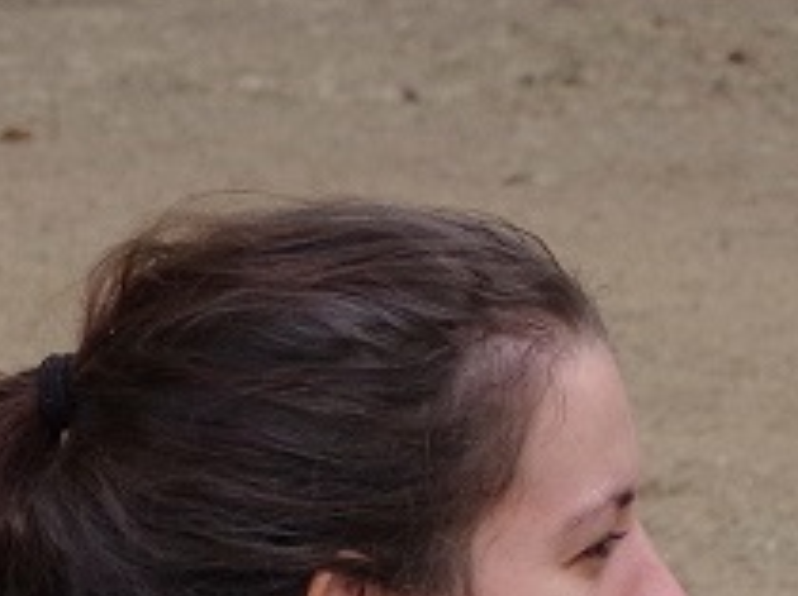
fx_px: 16625
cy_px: 1492
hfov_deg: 2.7
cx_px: 327
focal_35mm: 722
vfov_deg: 2.0
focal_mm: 70
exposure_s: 1/320
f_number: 6.3
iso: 800
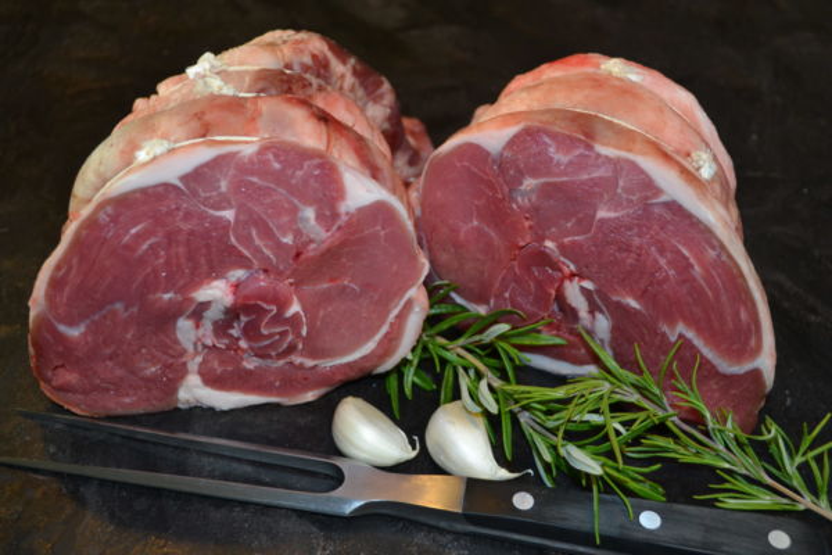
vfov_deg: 28.1
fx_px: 1109
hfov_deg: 41.1
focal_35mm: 48
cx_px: 416
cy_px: 278
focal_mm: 32
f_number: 4.8
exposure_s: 1/60
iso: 500
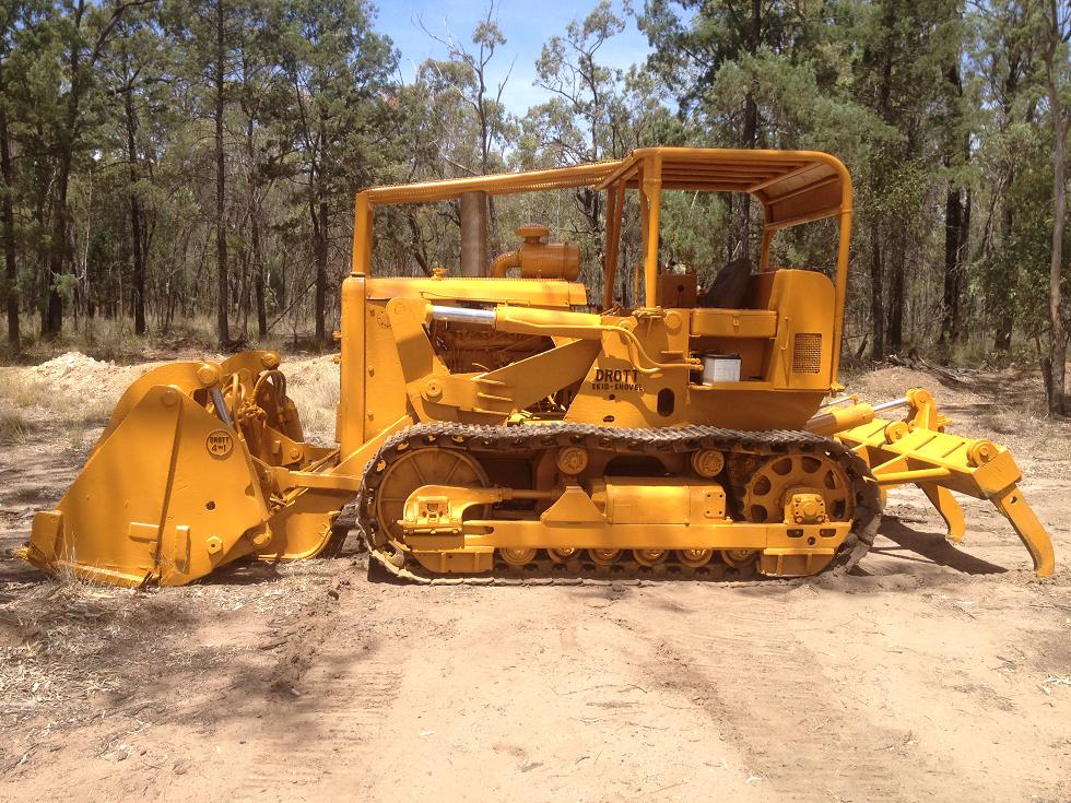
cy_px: 402
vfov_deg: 40.7
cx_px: 536
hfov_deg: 52.6
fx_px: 1083
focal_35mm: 35
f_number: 2.4
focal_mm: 4.28
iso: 50
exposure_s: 1/986
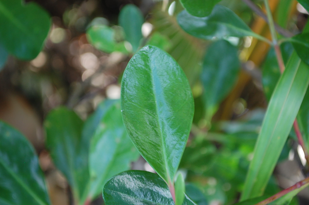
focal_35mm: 82
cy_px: 102
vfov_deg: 16.5
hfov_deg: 24.6
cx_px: 154
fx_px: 707
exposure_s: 1/60
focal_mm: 55
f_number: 5.6
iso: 400
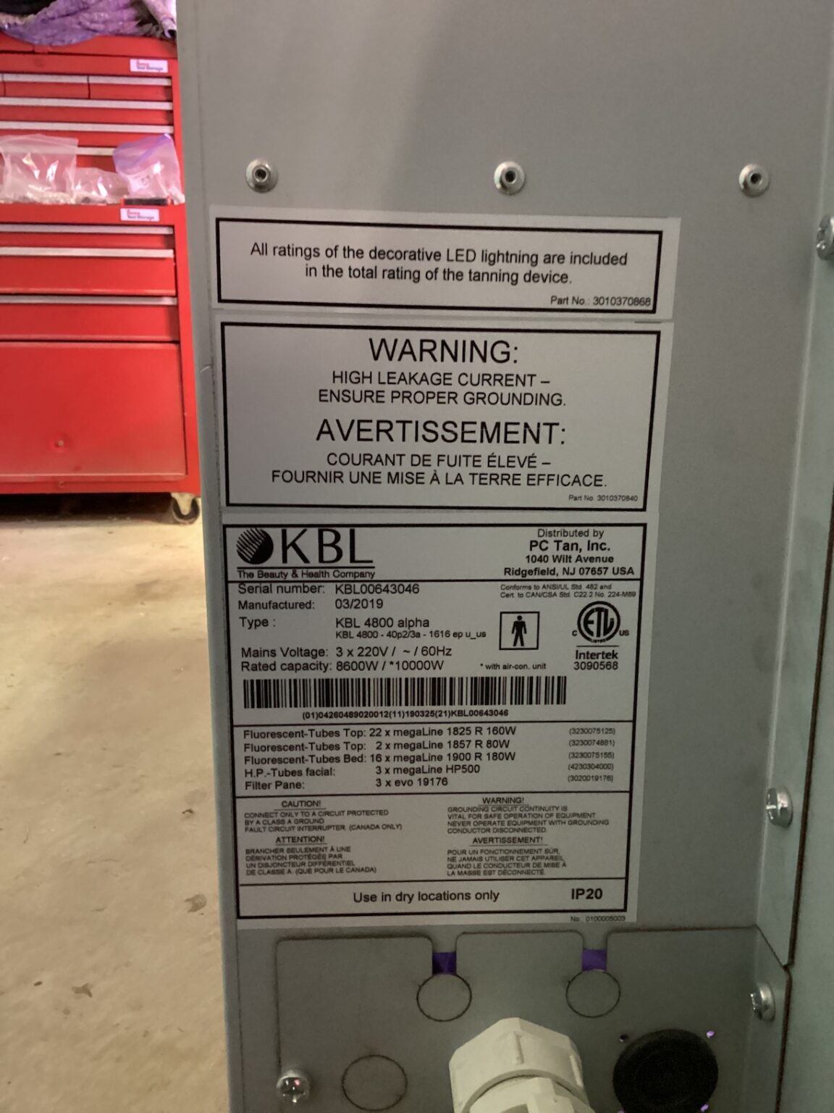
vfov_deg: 58.4
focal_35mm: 31
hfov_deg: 45.4
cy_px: 556
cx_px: 417
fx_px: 996
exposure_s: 1/30
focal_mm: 3.3
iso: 640
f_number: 2.4
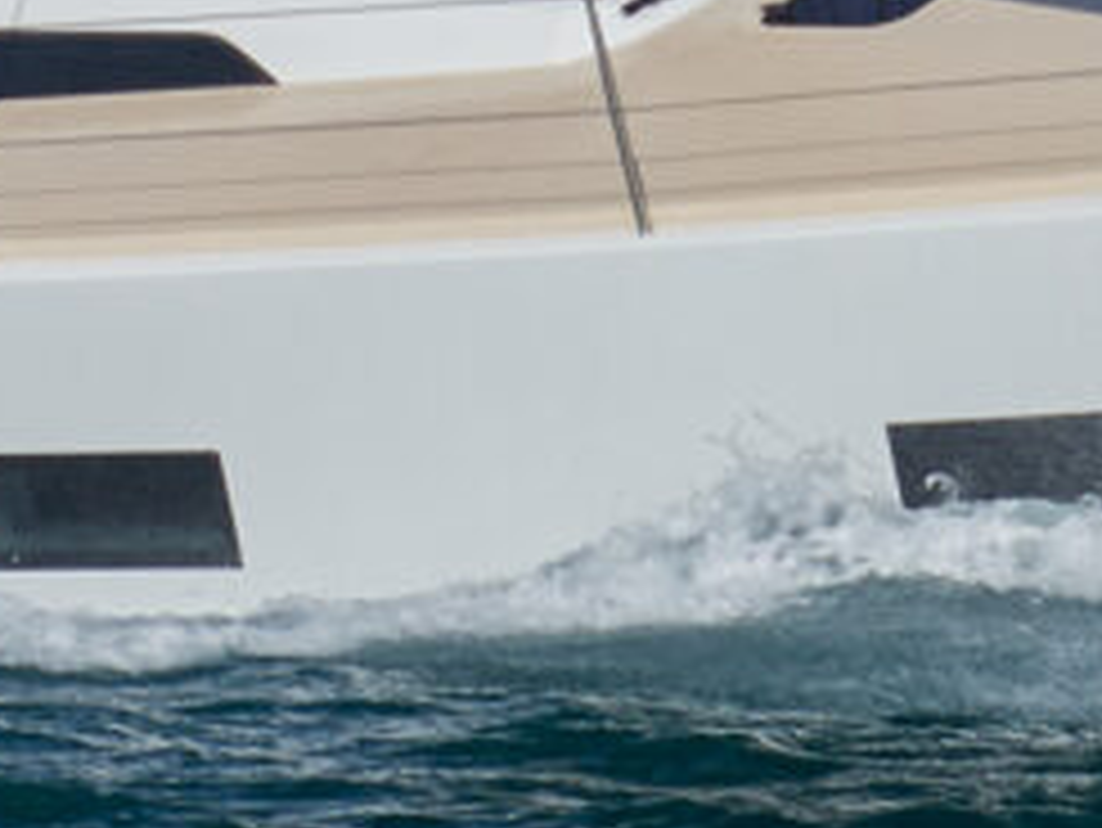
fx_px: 26882
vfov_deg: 1.8
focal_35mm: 844
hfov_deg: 2.3
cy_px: -1402
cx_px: 796
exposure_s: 1/500
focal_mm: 105
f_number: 10
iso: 100
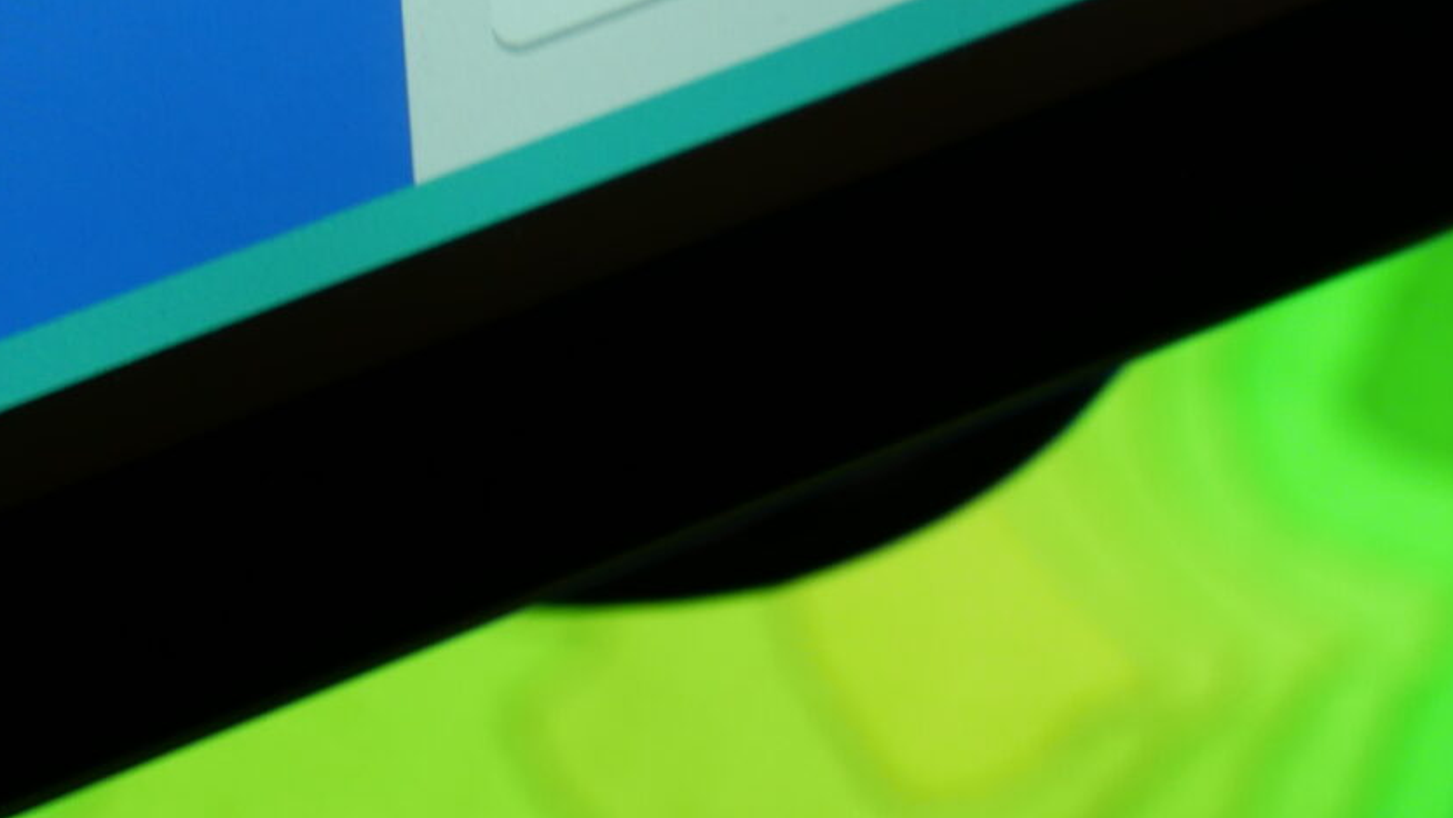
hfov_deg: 9.7
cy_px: -797
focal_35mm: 221
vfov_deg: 5.4
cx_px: 1404
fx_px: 8517
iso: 200
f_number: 5.1
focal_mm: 33
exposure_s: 1/13
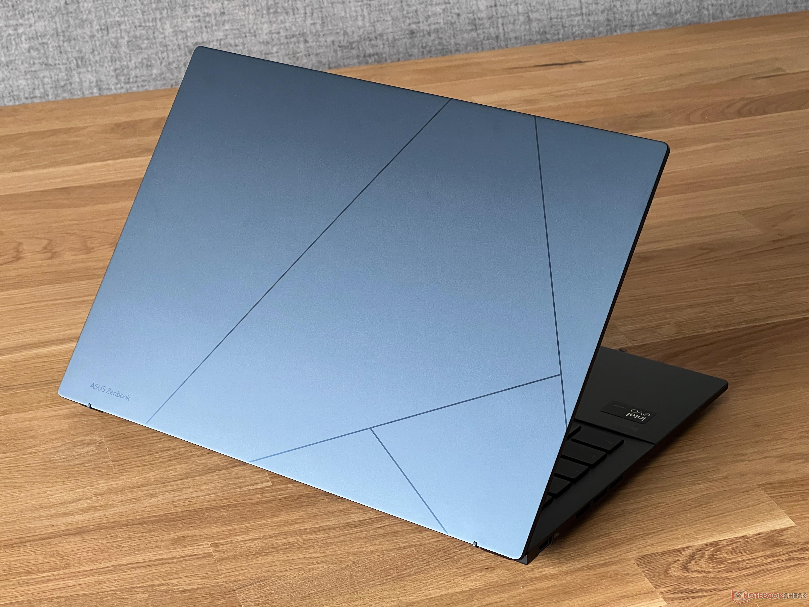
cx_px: 404
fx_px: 1800
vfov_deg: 19.1
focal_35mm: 77
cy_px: 304
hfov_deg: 25.3
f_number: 2.8
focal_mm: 9
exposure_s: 1/60
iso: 400
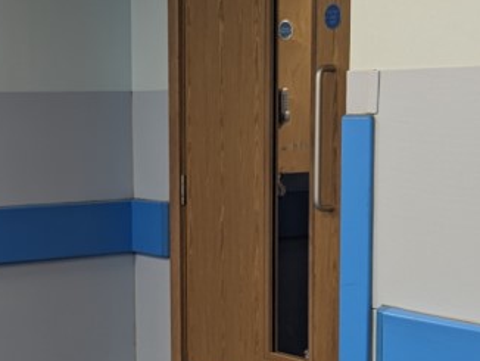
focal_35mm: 88
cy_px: 283
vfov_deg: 16.7
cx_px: 105
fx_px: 1221
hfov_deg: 22.0
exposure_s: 1/25
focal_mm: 6.81
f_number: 1.85
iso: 70
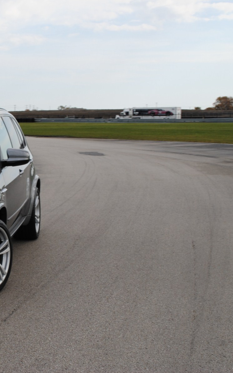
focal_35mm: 67
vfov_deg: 30.7
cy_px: 186
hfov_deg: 18.8
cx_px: -20
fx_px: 678
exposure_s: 1/200
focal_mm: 29
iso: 100
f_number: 8
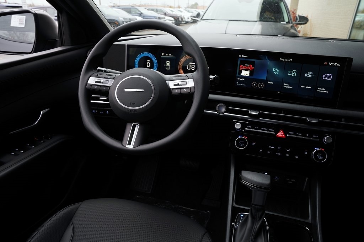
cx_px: 182
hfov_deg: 73.8
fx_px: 242
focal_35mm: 24
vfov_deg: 53.1
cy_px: 121
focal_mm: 24
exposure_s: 1/30
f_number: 8
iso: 400
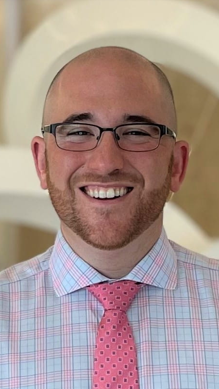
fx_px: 299
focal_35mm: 29
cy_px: 197
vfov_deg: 66.1
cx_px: 112
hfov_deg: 40.2
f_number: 1.6
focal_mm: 4.2
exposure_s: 1/120
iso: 40
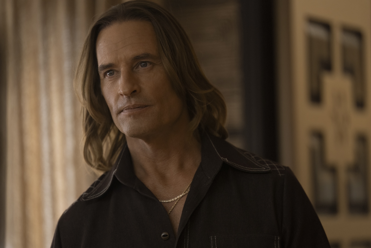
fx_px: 2061
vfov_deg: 6.9
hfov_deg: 10.3
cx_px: 186
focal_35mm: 200
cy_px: 124
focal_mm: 200
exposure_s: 1/200
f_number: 2.8
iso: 2500
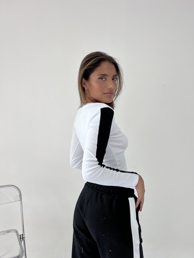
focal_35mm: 26
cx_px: 97
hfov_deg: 53.1
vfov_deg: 67.3
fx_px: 194
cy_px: 129
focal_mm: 5.7
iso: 40
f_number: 1.5
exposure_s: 1/121
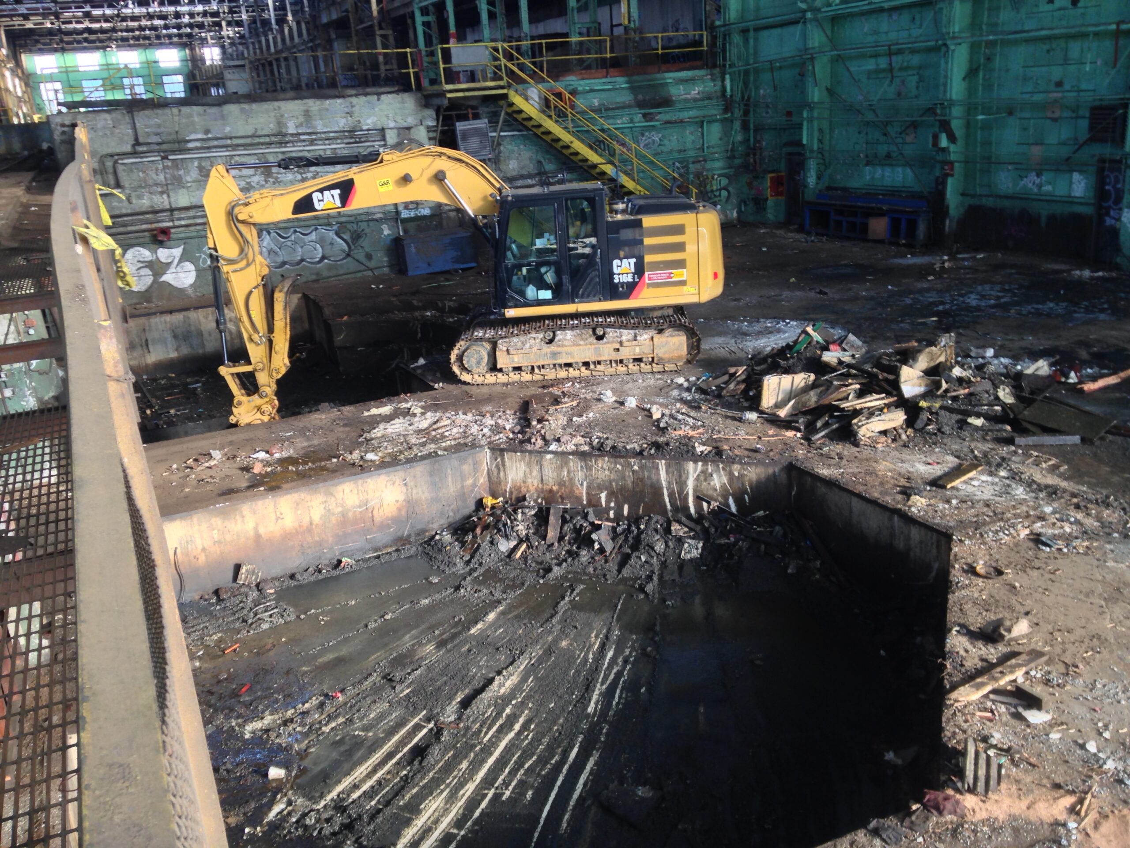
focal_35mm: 33
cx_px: 565
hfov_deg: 55.4
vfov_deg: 42.9
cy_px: 424
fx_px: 1077
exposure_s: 1/30
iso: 64
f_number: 2.4
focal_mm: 4.12
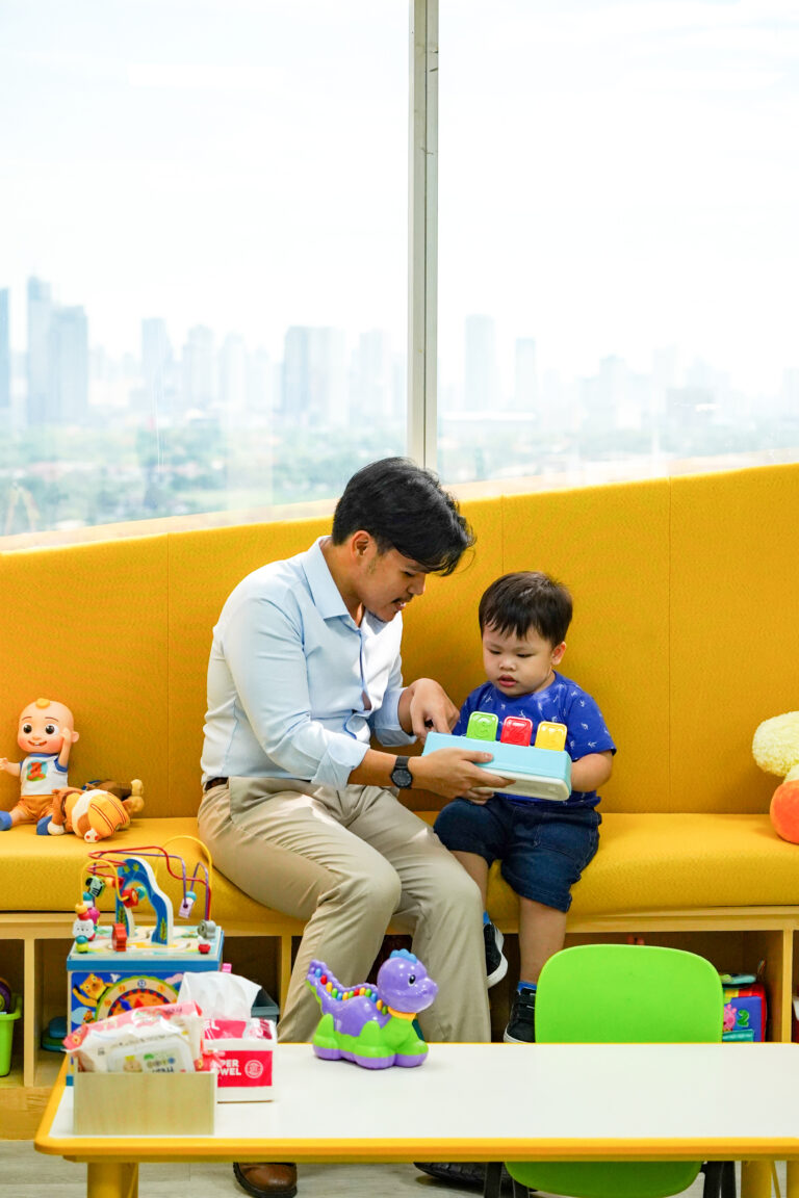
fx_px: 2696
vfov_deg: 25.1
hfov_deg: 16.9
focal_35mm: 81
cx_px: 400
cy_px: 599
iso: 3200
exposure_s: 1/1000
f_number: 5
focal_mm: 81
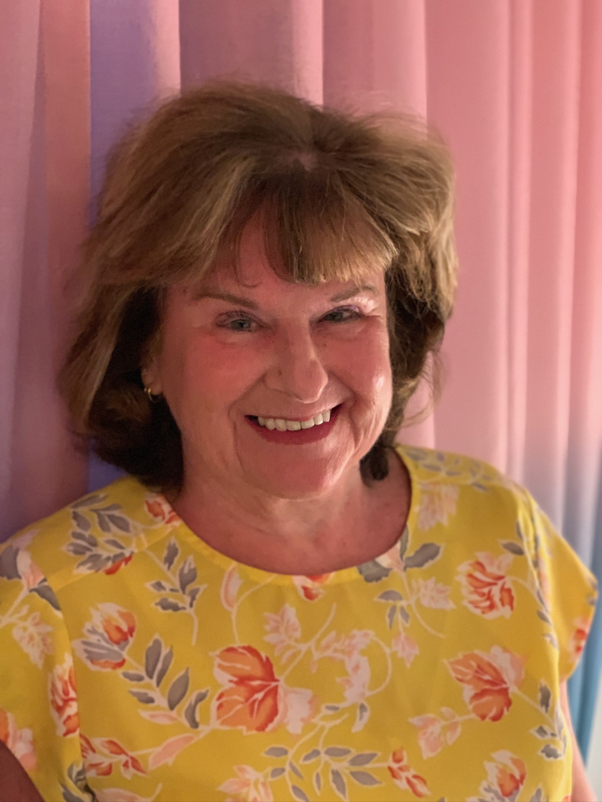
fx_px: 1206
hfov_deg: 28.0
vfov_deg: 36.8
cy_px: 401
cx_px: 301
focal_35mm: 52
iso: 640
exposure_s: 1/23
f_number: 2.4
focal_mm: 6
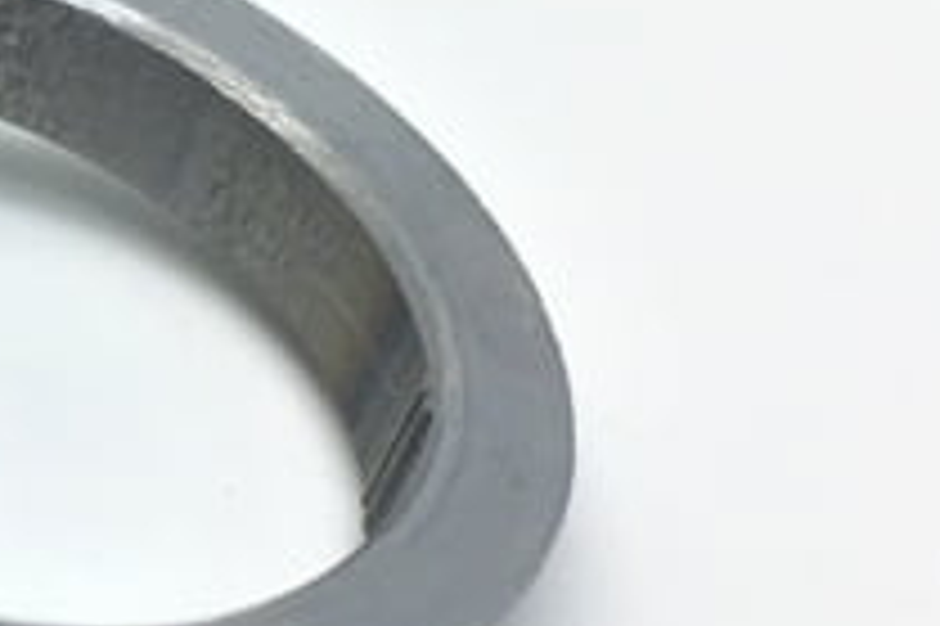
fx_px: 3574
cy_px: 390
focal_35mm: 137
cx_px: -531
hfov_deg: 13.9
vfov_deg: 10.0
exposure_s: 1/120
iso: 25
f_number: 2.2
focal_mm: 4.15
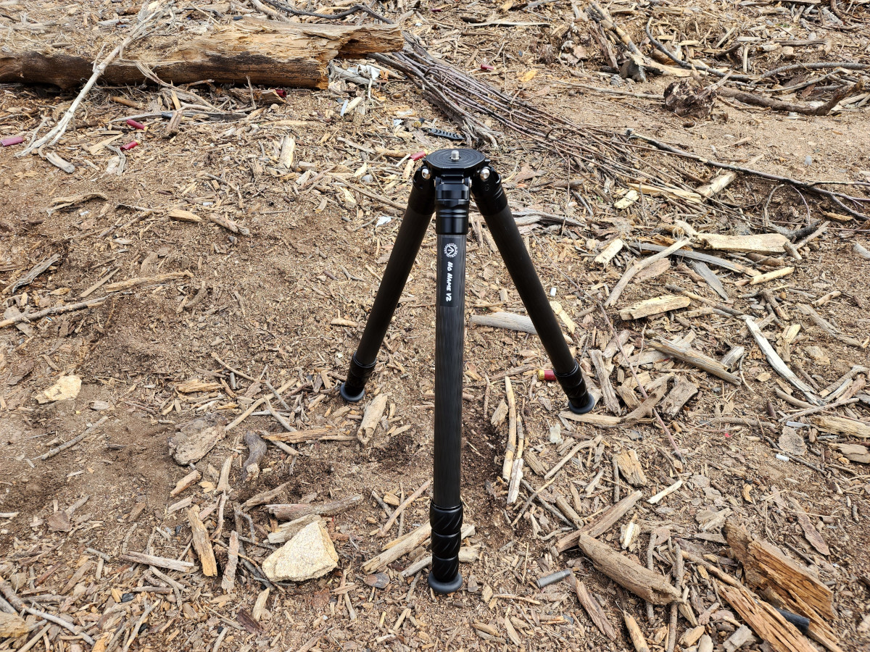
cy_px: 326
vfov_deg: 58.9
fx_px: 578
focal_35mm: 23
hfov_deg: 73.9
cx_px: 435
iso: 12
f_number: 1.8
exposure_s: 1/279
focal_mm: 6.4
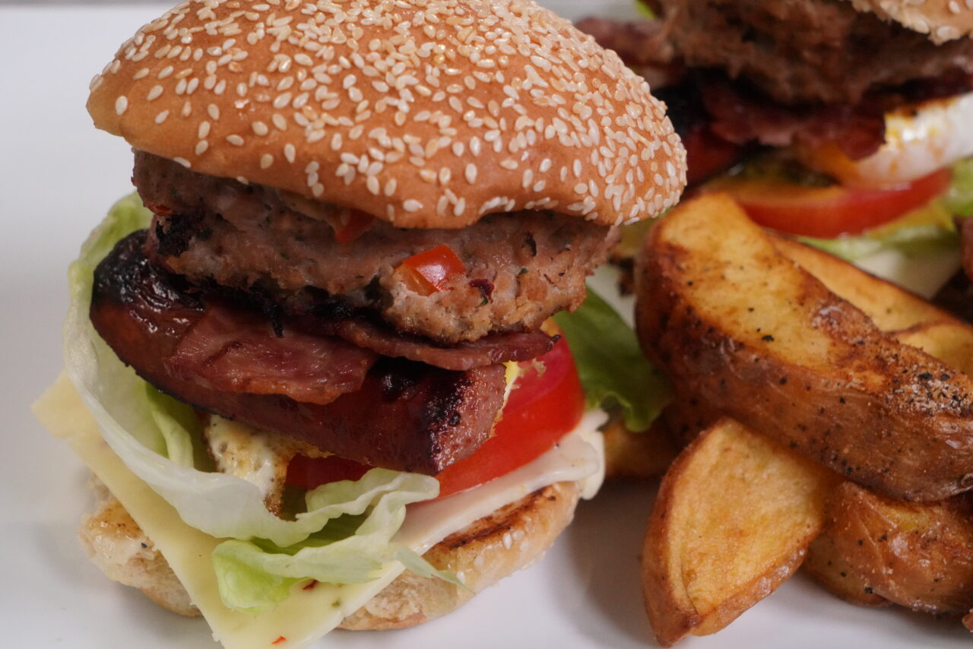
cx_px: 486
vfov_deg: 19.5
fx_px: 1892
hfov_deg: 28.8
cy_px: 324
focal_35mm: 70
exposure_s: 1/800
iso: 10000
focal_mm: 70
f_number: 10
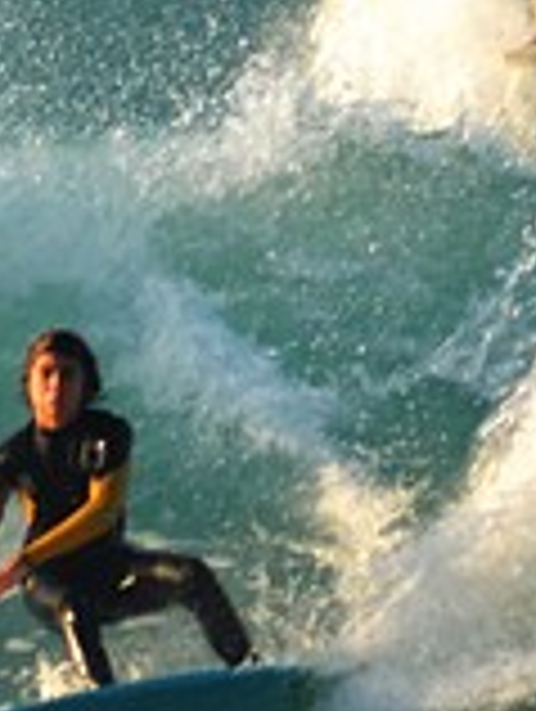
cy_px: -16
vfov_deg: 0.9
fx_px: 44083
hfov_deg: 0.7
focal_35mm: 2141
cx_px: 63
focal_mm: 300
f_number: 5.6
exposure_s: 1/800
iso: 400
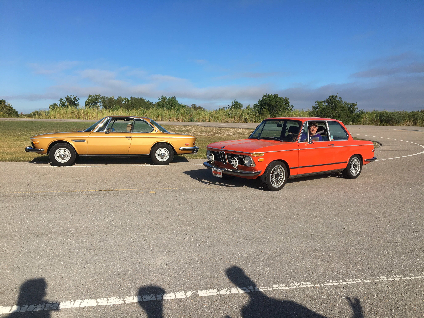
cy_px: 159
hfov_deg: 61.7
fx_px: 355
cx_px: 212
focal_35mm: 29
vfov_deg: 48.2
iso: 25
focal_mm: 4.15
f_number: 2.2
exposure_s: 1/2331
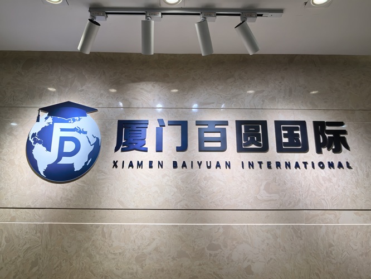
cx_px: 186
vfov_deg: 61.1
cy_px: 140
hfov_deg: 76.4
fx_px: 236
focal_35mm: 22
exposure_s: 1/100
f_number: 2.2
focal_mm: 1.95
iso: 50
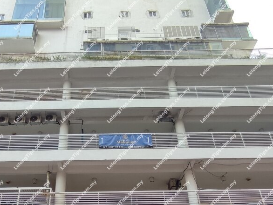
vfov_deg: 40.4
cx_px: 112
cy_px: 160
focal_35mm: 34
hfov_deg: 53.6
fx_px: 268
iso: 50
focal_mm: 1.65
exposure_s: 1/114
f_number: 2.2
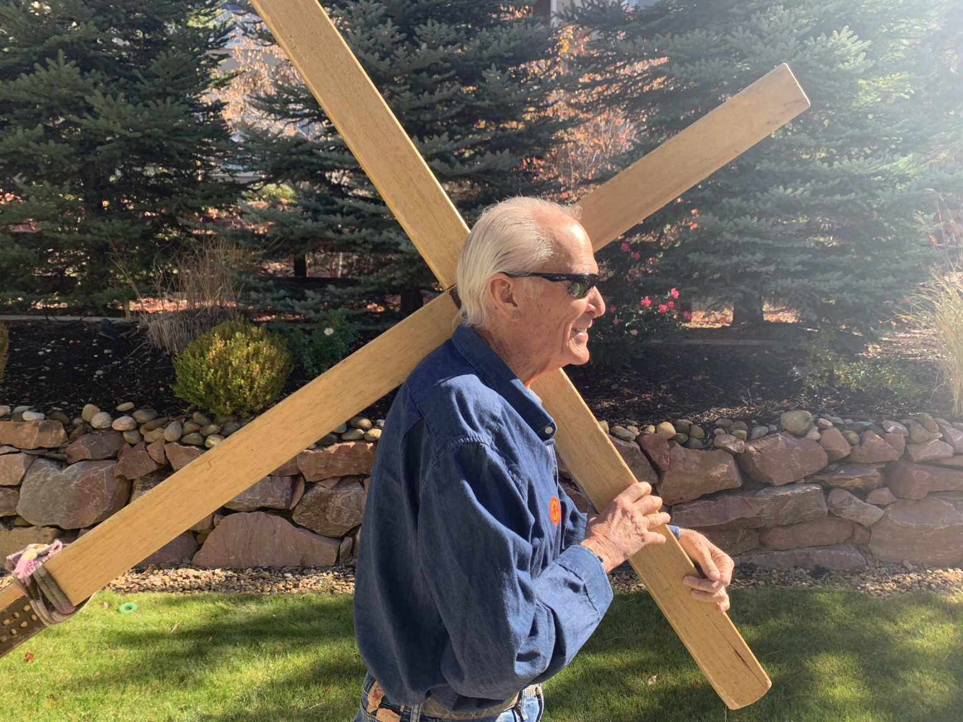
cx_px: 482
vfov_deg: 53.1
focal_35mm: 26
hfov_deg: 67.3
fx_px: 723
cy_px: 361
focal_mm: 4.25
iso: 25
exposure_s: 1/543
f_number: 1.8
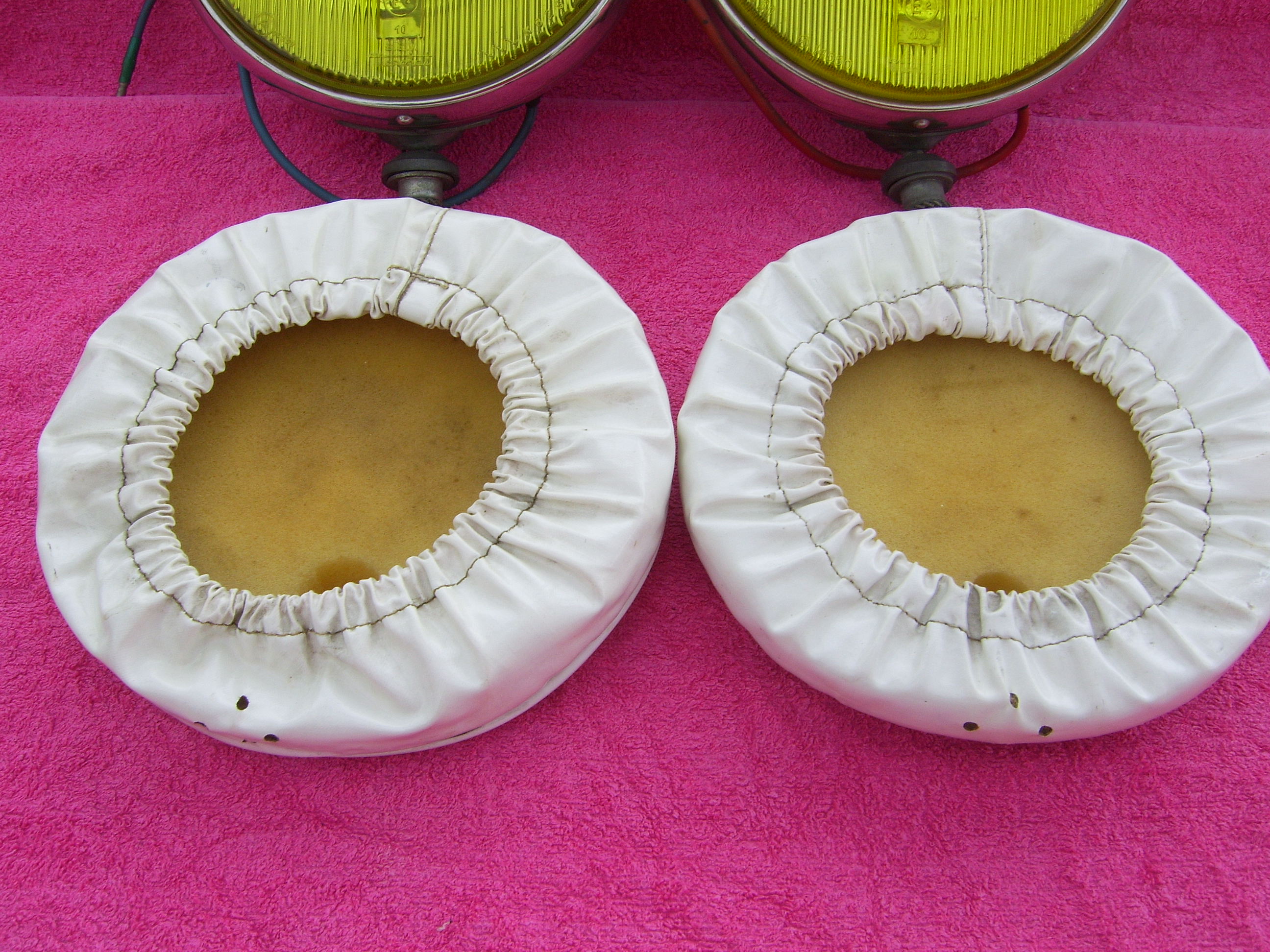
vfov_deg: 37.7
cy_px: 476
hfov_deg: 49.0
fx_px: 1394
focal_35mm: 38
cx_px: 635
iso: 50
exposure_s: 1/100
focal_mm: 7.8
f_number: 6.4
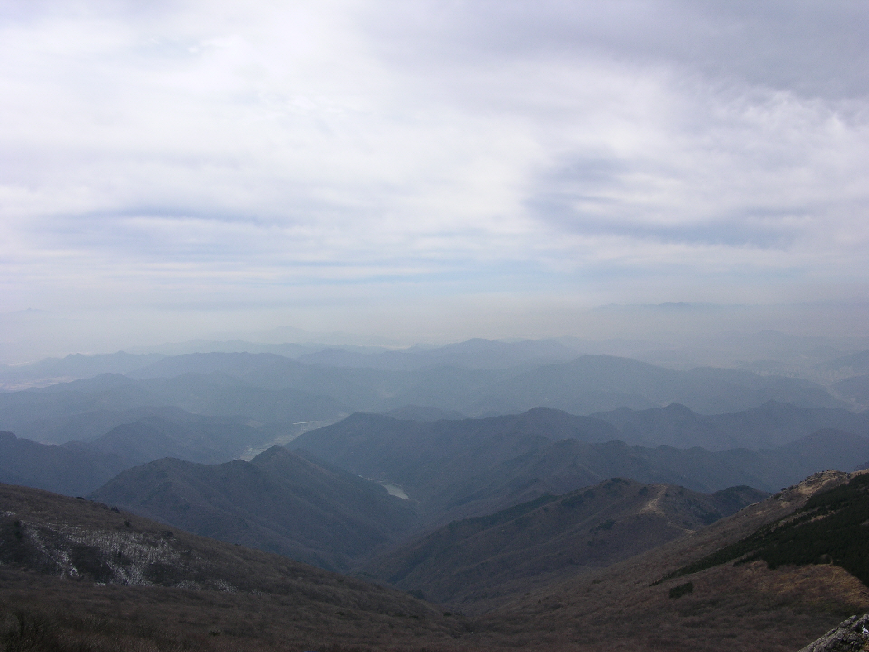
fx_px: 879
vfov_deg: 40.7
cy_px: 326
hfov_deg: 52.6
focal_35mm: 35
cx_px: 434
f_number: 8
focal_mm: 8.9
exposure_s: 1/221
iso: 50
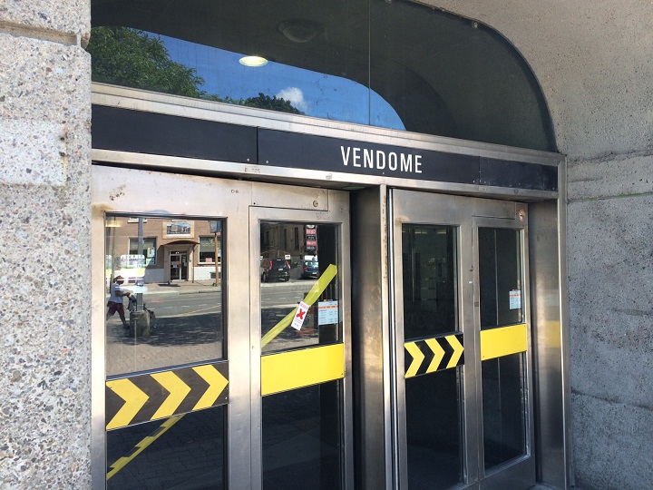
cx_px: 326
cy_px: 245
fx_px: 566
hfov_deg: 60.0
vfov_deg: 46.8
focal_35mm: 30
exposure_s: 1/158
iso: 32
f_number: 2.2
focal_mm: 4.12
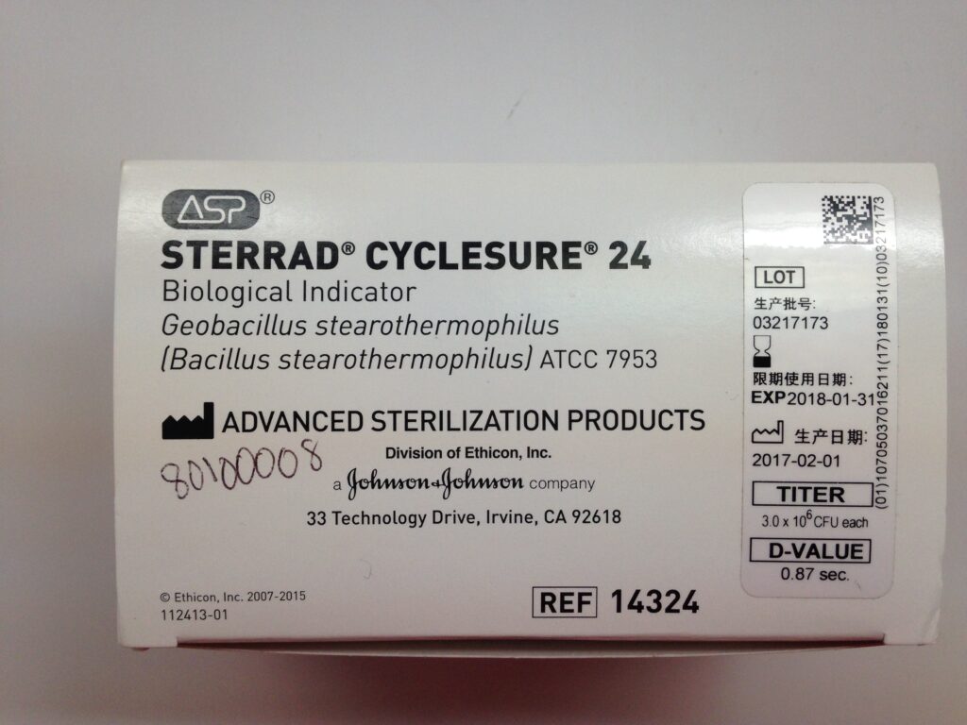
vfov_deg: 42.9
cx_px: 484
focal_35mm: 33
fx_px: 922
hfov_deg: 55.4
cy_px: 362
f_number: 2.4
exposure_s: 1/120
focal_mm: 4.12
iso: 80
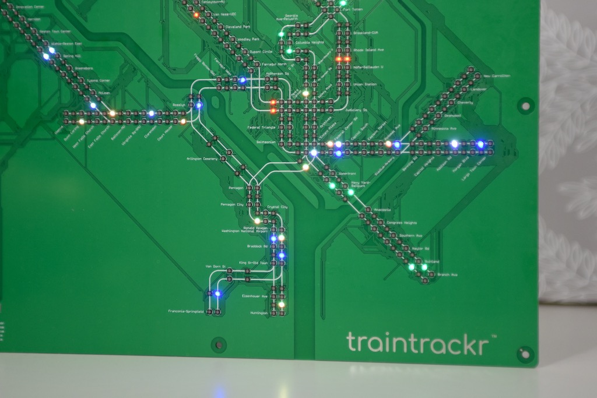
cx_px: 298
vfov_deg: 14.0
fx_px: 1617
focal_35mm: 98
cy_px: 199
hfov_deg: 20.9
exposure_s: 1/100
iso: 900
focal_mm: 65
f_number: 2.8
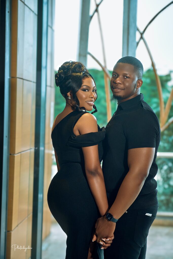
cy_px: 130
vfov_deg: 24.2
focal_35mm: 84
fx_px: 605
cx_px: 86
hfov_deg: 16.3
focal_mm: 56
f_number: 2.2
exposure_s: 1/250
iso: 640
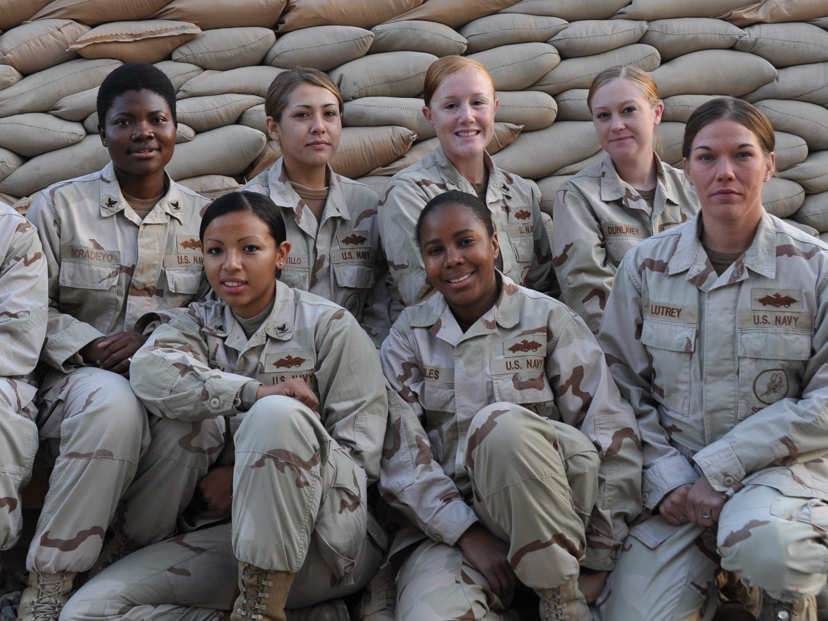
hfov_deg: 38.1
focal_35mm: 50
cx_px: 340
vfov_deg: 28.9
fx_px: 1196
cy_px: 201
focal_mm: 22
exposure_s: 1/50
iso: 200
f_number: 7.1
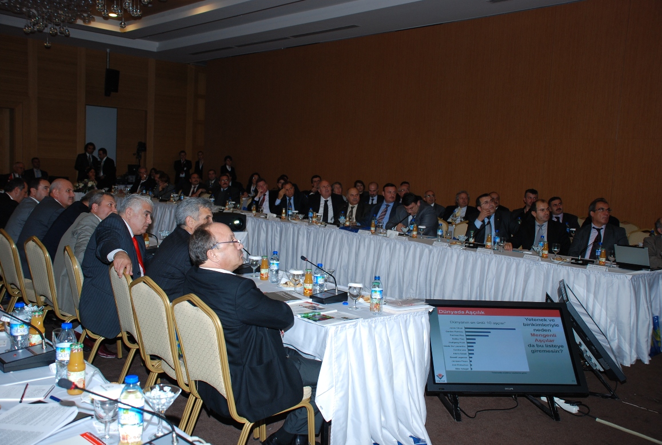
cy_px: 222
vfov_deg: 37.1
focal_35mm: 36
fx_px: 664
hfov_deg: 53.0
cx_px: 331
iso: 200
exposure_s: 1/60
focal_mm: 24
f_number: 4
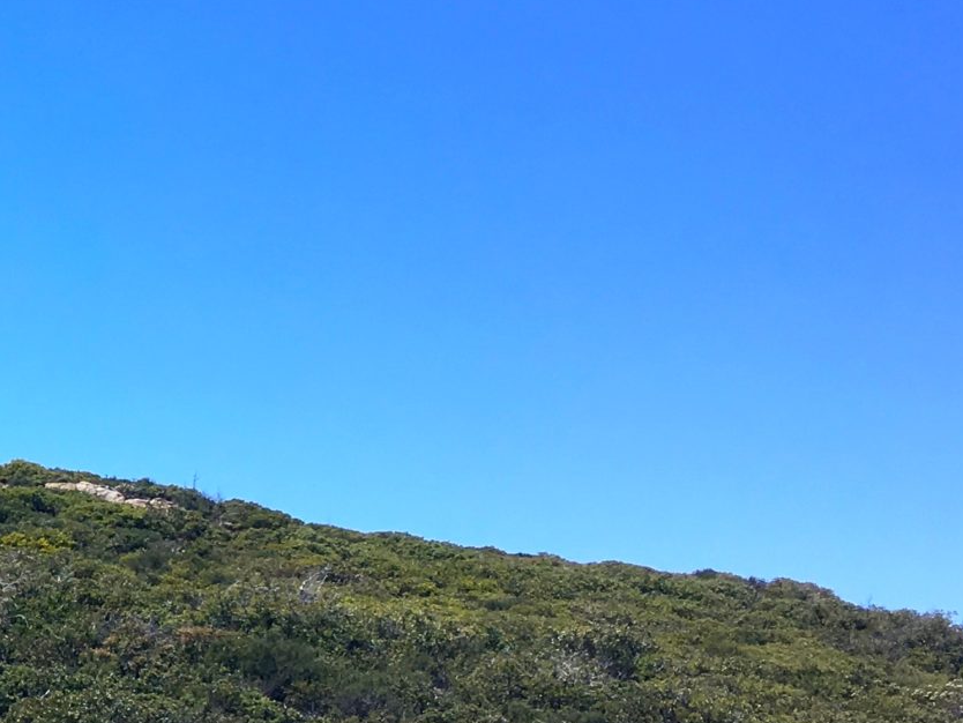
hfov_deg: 19.3
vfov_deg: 16.6
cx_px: -463
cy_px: 454
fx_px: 2477
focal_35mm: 89
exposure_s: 1/1326
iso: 25
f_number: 2.2
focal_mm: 4.15
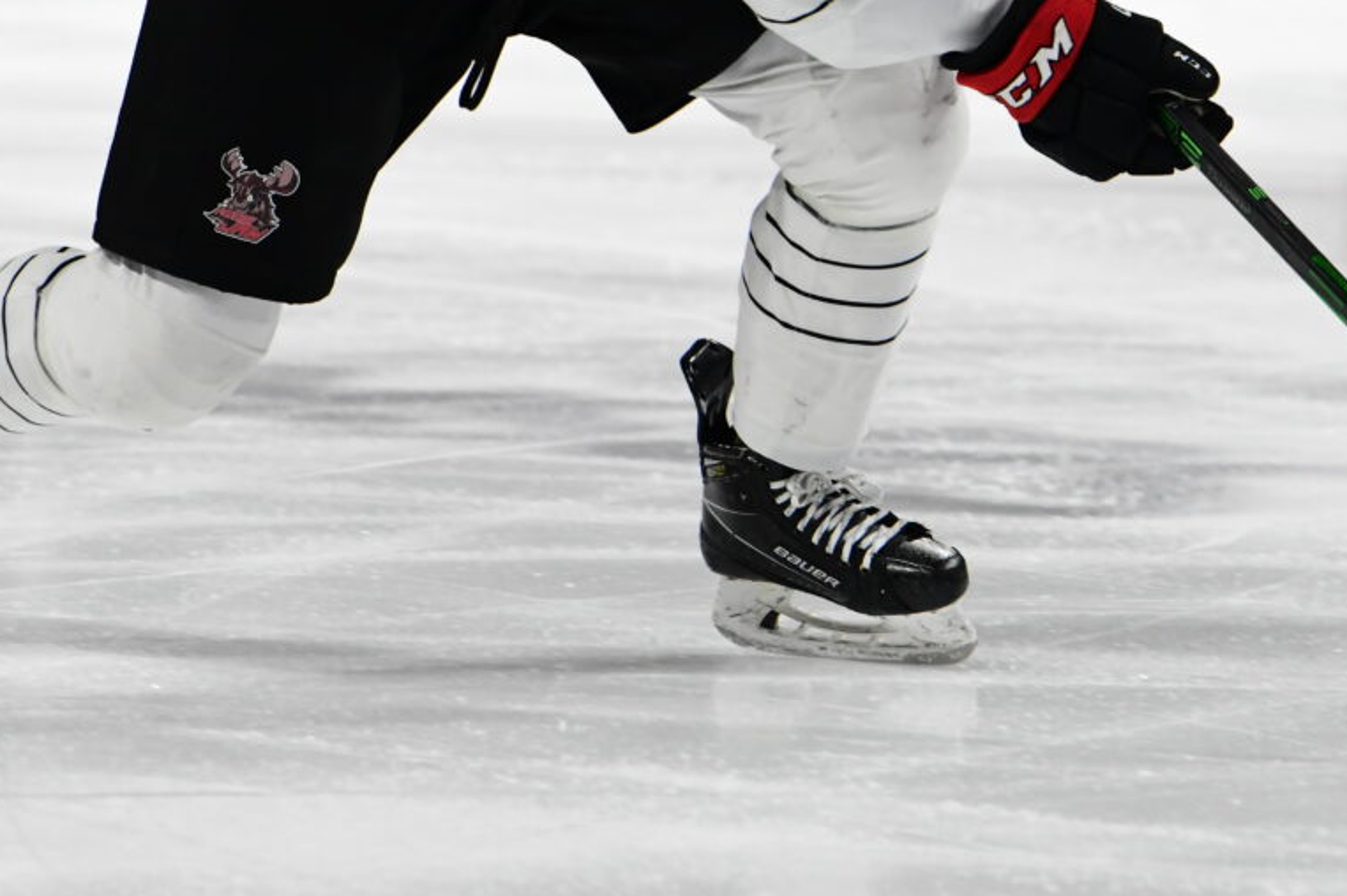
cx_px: 639
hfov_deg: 3.8
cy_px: -142
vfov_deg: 2.6
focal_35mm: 537
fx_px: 20083
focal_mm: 200
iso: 1600
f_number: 4
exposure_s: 1/800
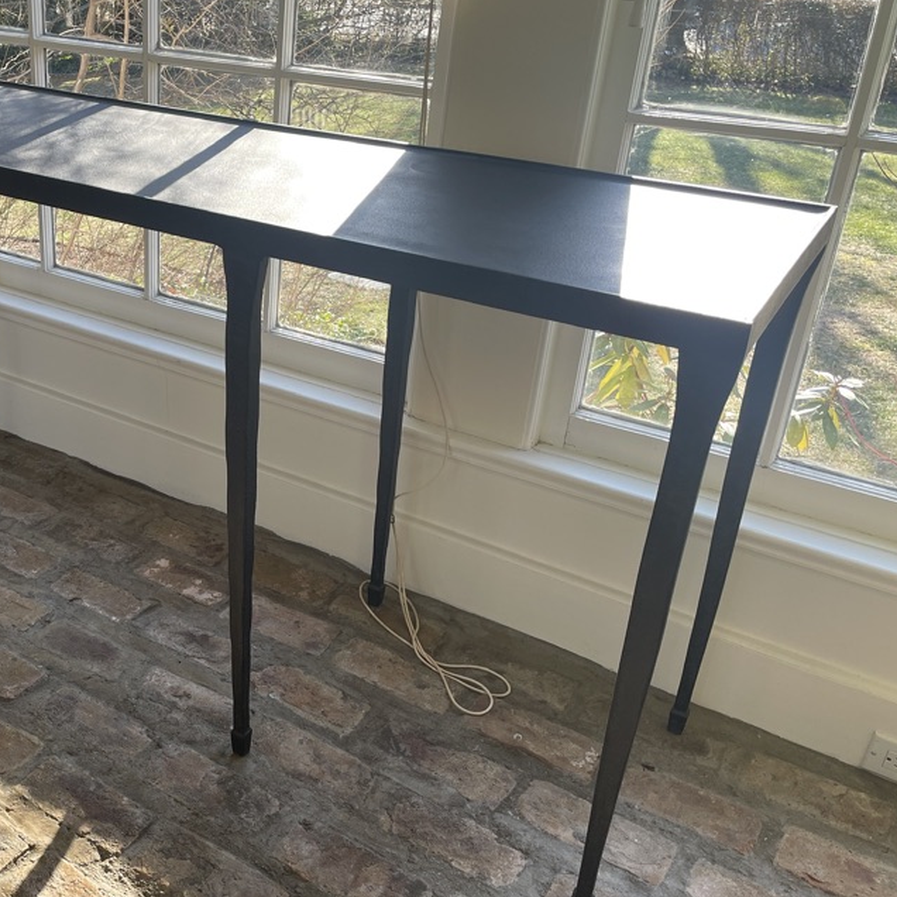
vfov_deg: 44.9
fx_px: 1085
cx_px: 213
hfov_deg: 43.3
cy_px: 434
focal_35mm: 37
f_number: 1.6
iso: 32
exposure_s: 1/183
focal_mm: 4.2
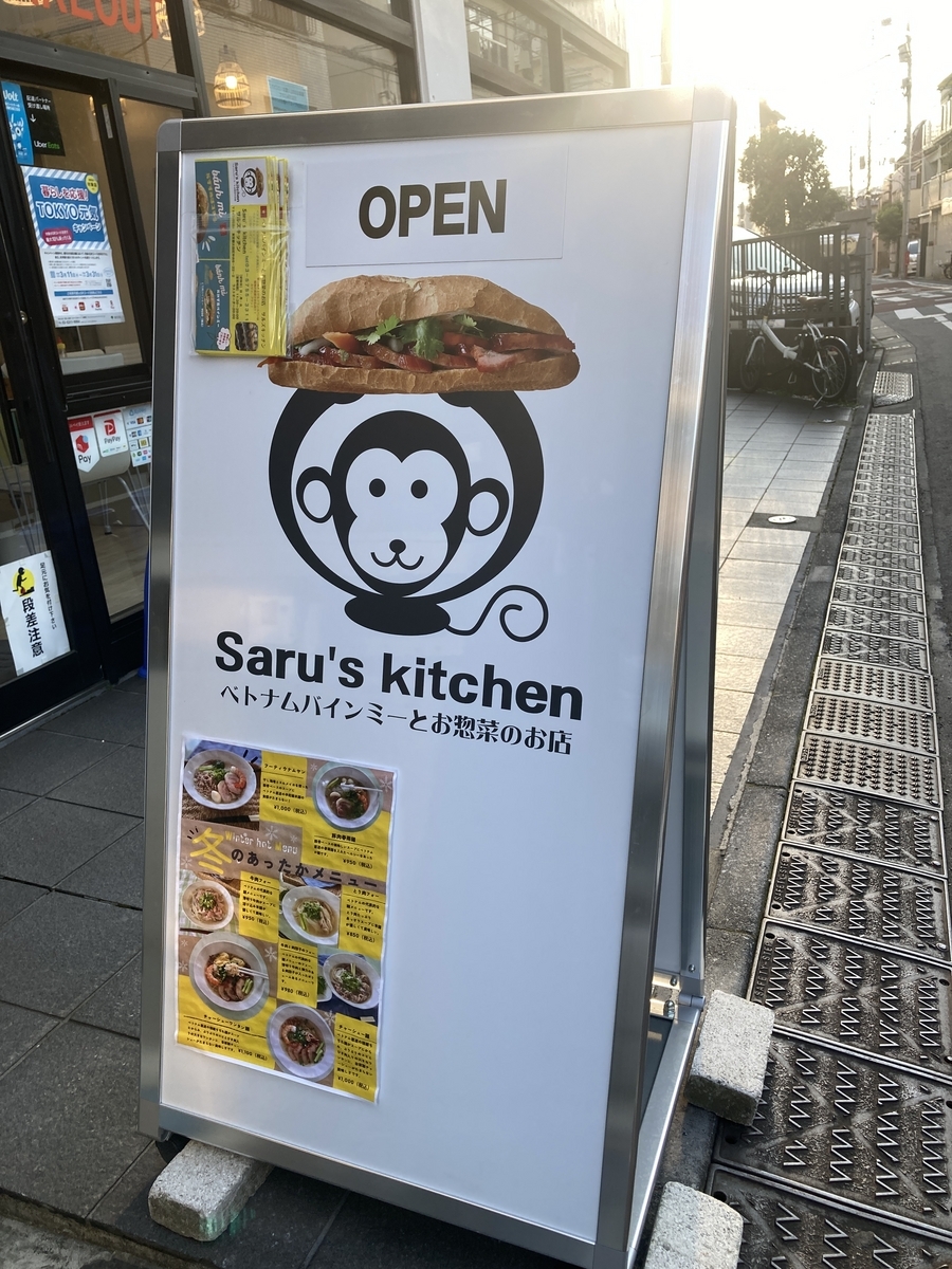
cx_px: 476
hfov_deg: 49.7
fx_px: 1027
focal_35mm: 28
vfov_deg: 63.4
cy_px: 634
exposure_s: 1/196
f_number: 1.8
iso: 20
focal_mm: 3.99
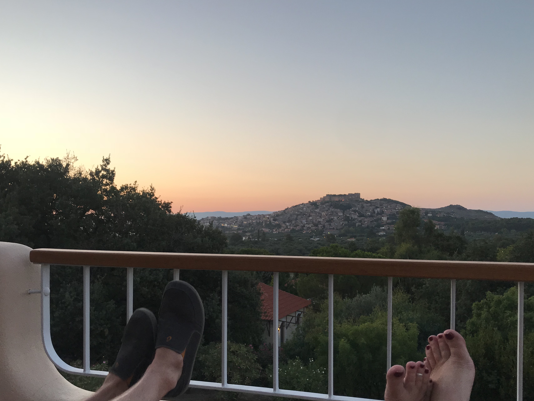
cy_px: 234
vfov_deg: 42.8
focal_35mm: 33
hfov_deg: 55.3
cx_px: 260
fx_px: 509
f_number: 1.8
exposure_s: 1/100
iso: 25
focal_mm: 3.99
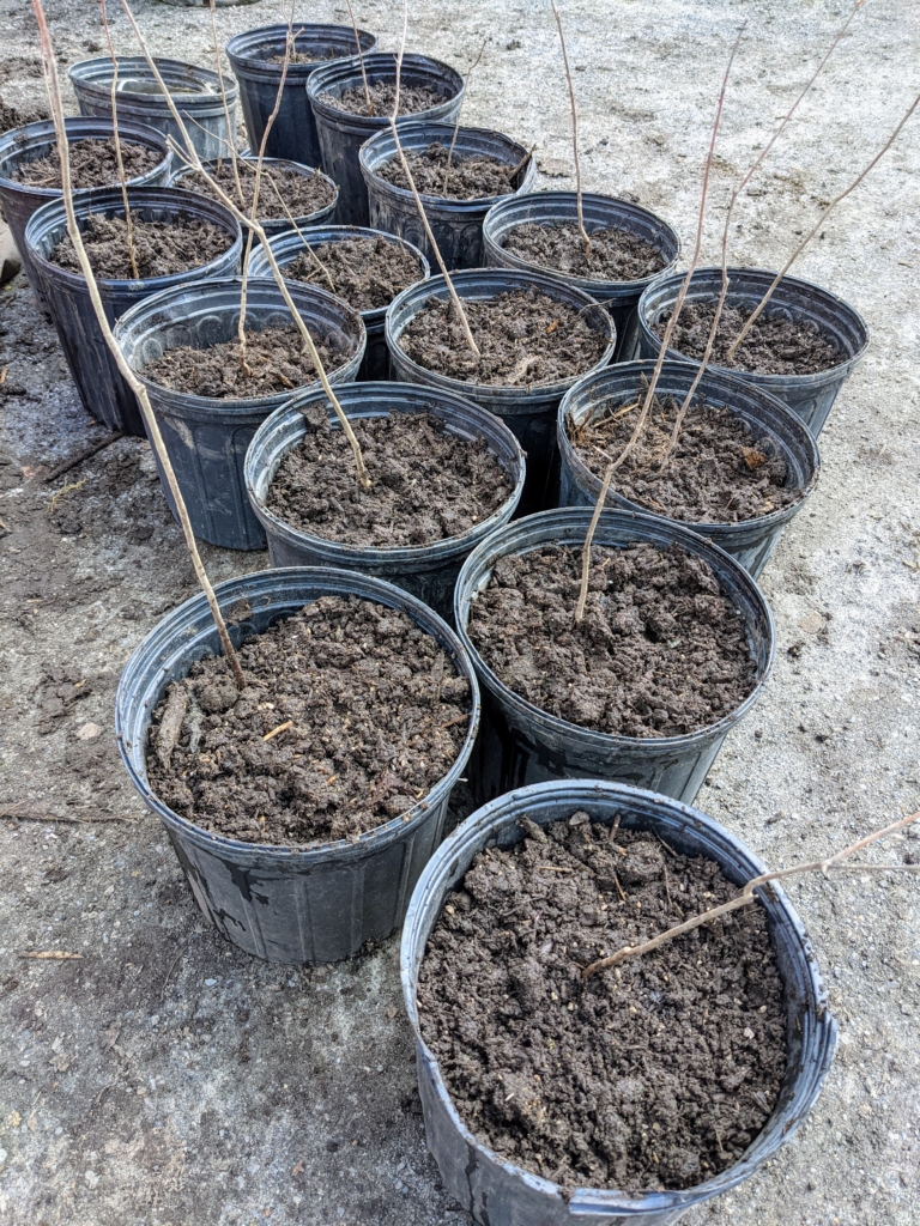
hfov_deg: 51.4
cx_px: 460
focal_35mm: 27
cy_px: 613
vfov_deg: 65.3
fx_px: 957
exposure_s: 1/263
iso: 53
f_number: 1.73
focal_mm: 4.38
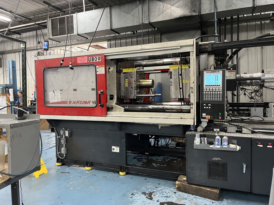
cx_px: 137
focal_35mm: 26
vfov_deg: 53.1
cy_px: 102
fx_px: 206
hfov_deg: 67.3
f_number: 1.6
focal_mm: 5.1
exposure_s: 1/60
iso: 320
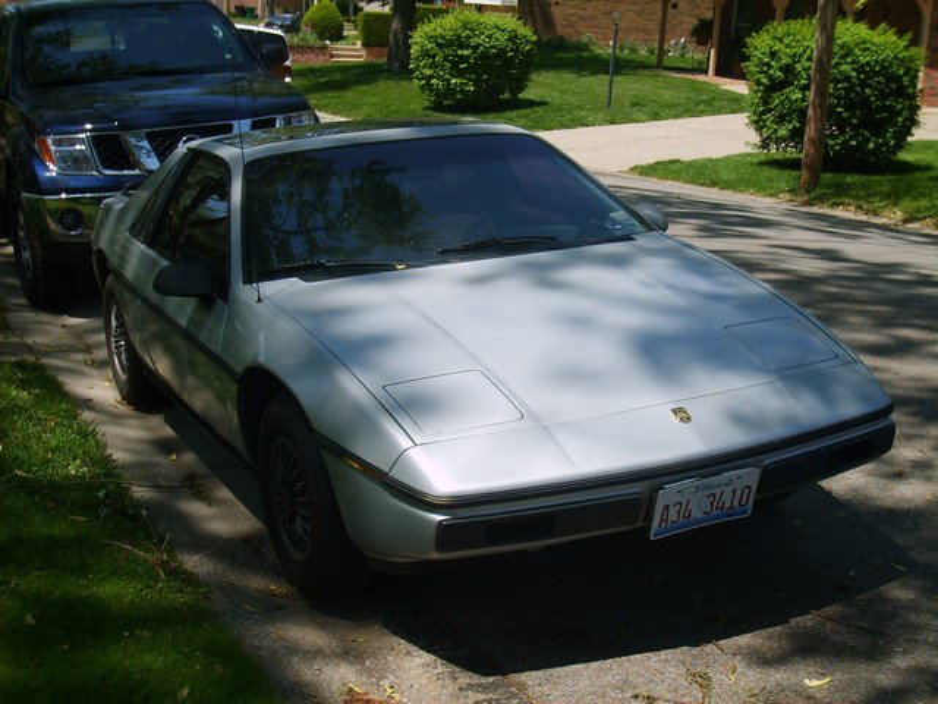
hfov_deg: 36.8
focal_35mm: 52
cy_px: 352
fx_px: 1409
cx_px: 469
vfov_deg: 28.0
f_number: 3.3
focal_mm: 8.7
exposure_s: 1/750
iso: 50
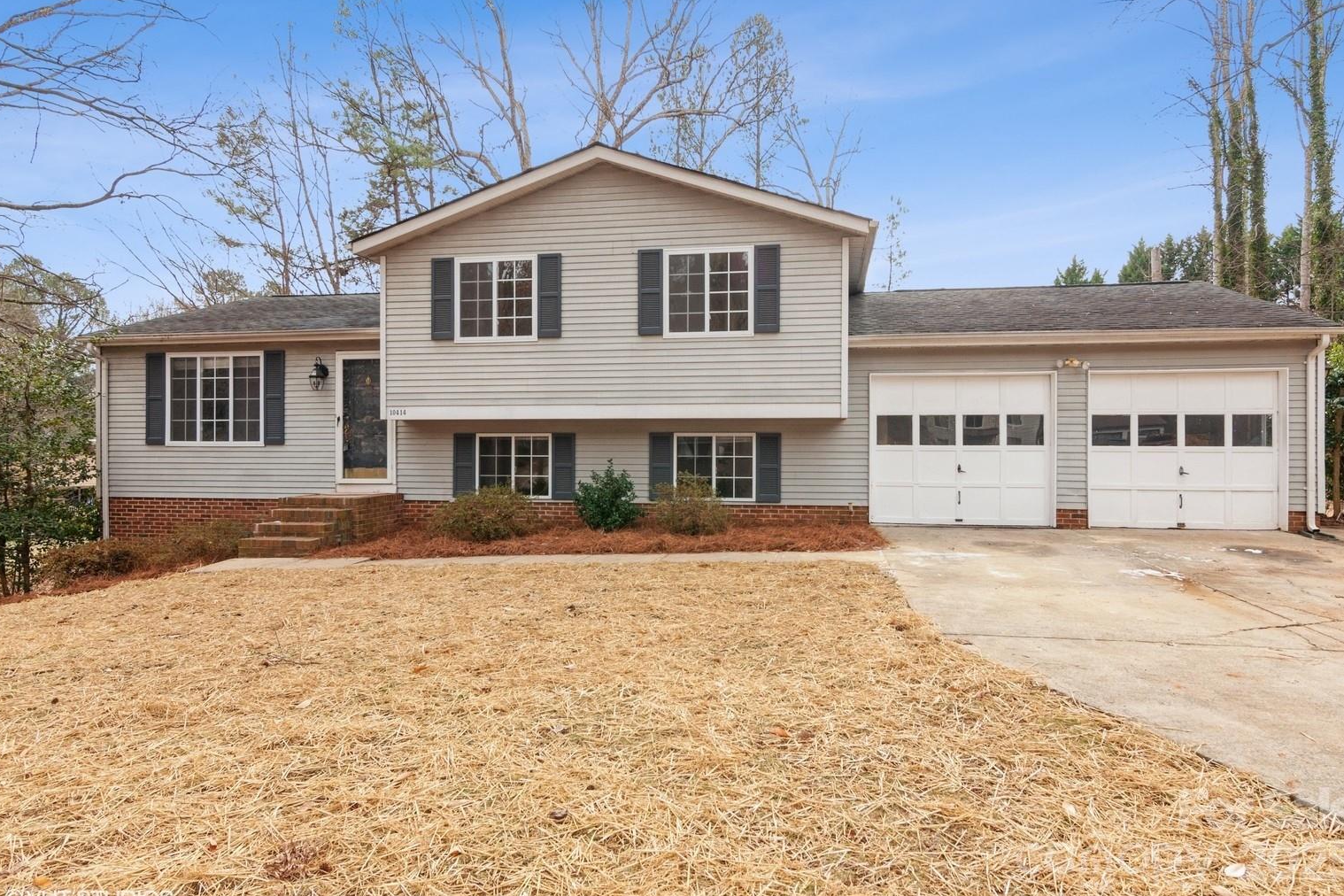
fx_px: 766
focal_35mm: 21
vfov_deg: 60.6
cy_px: 449
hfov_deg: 82.5
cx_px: 699
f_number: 8
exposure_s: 1/100
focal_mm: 13
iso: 200
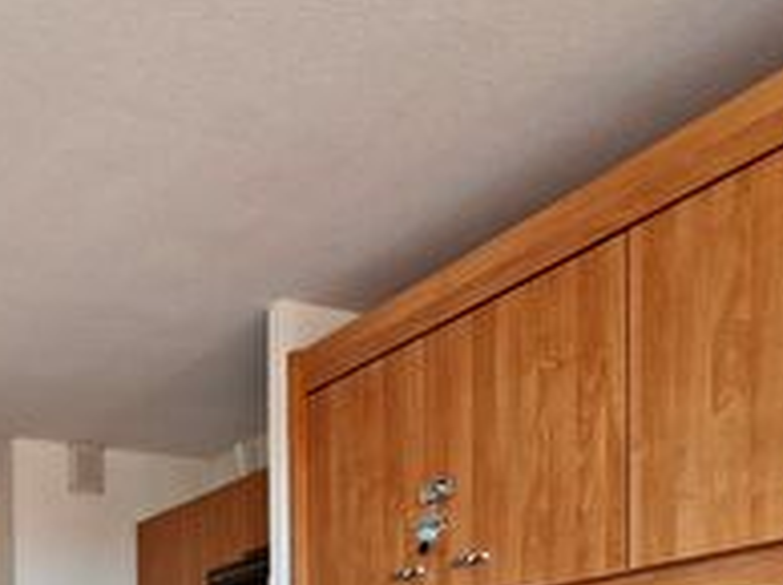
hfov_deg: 38.6
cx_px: 129
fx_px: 1062
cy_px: 789
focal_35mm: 47
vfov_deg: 25.8
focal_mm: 2.2
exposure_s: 1/50
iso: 64
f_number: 2.2
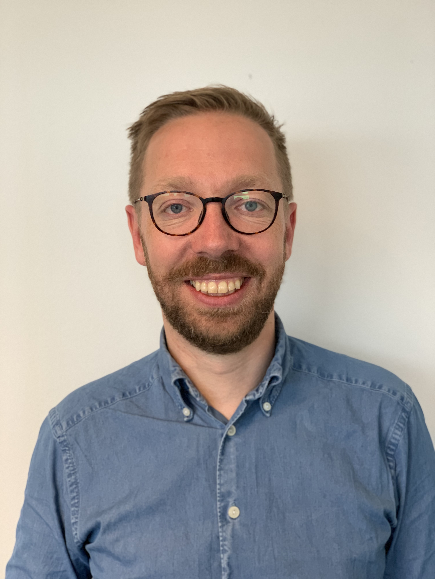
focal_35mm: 52
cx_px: 218
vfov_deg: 36.8
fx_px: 871
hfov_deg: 28.0
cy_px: 290
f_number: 2.4
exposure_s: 1/60
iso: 160
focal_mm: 6
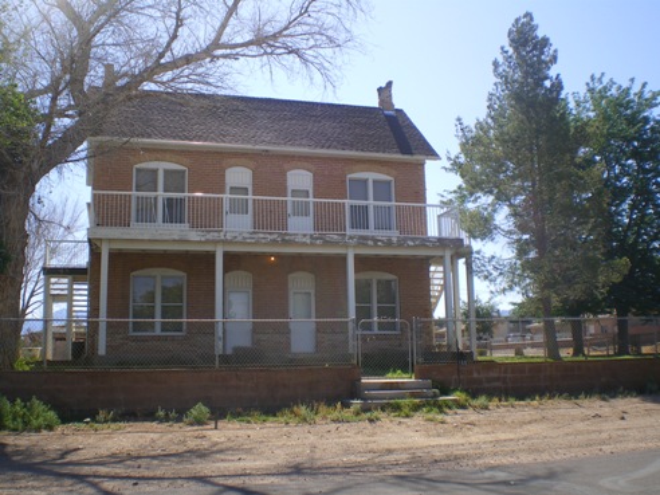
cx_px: 330
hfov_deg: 49.0
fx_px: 725
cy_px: 248
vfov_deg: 37.7
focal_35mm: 38
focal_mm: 6.3
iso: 64
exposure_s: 1/320
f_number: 4.6
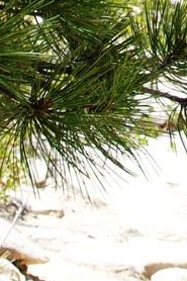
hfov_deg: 4.8
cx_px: 331
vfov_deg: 7.1
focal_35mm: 283
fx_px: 2208
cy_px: -176
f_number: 3.8
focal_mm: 11.6
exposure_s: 1/506
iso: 80
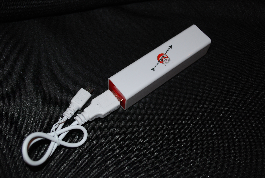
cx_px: 132
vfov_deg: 30.0
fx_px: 332
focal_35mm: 45
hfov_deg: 43.5
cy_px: 89
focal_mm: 30
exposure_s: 1/60
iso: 200
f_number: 4.8
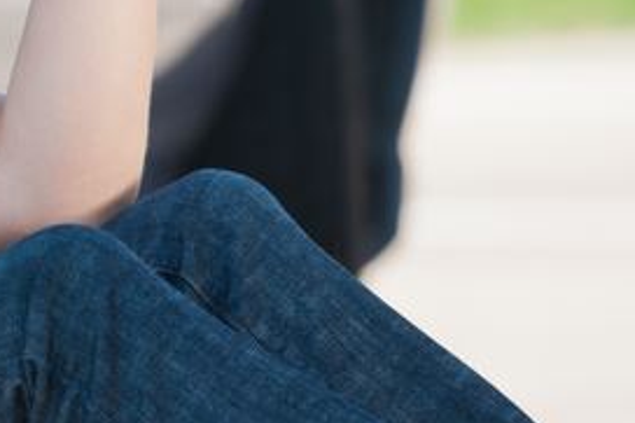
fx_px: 15036
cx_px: -247
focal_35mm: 853
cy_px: 96
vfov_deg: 1.6
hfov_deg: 2.4
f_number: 3.2
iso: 100
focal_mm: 185
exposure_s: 1/400
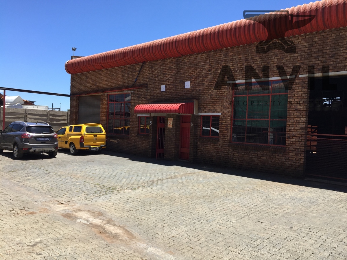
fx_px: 291
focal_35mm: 29
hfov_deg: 61.7
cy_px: 130
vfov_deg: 48.2
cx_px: 174
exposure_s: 1/942
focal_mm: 4.15
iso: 32
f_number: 2.2
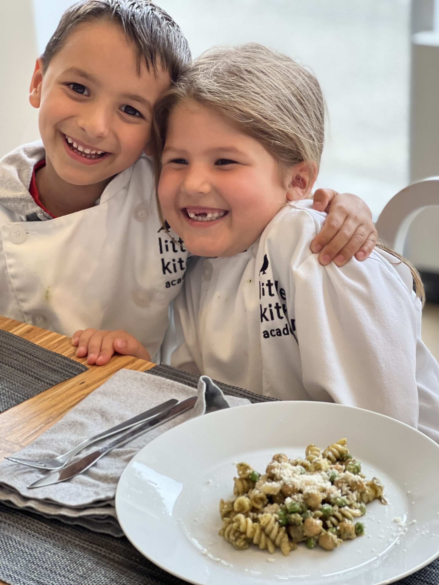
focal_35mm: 77
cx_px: 220
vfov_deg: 25.3
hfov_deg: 19.1
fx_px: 1302
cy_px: 292
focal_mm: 9
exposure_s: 1/120
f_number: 2.8
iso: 160
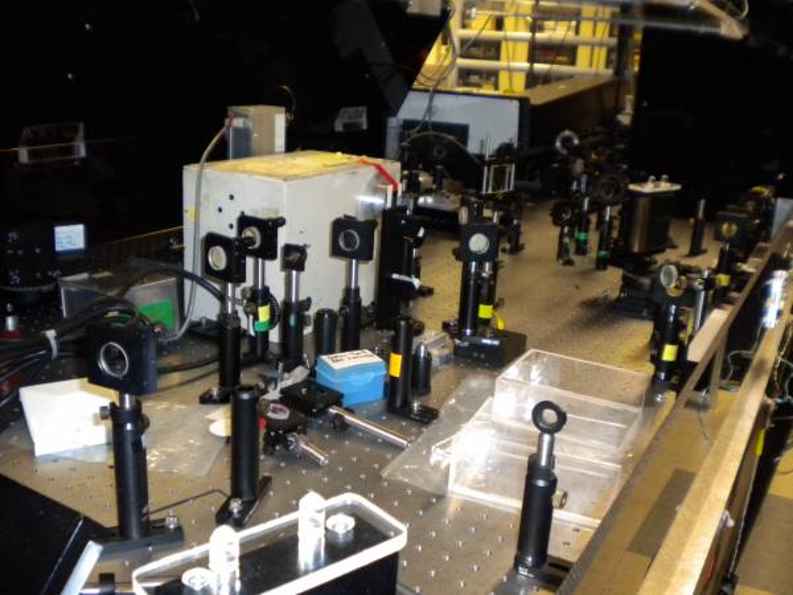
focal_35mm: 35
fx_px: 802
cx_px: 396
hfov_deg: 52.6
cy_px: 298
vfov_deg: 40.7
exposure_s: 1/30
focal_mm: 6.3
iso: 400
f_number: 3.1
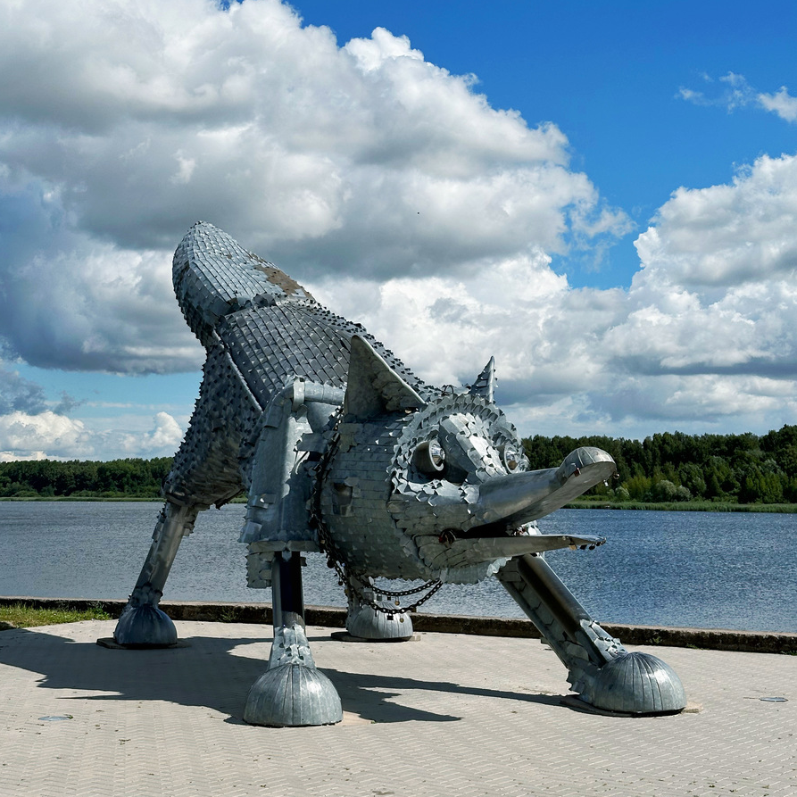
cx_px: 397
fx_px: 1485
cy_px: 361
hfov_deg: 30.0
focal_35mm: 57
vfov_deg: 30.0
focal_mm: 6.86
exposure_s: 1/8929
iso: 64
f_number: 1.78
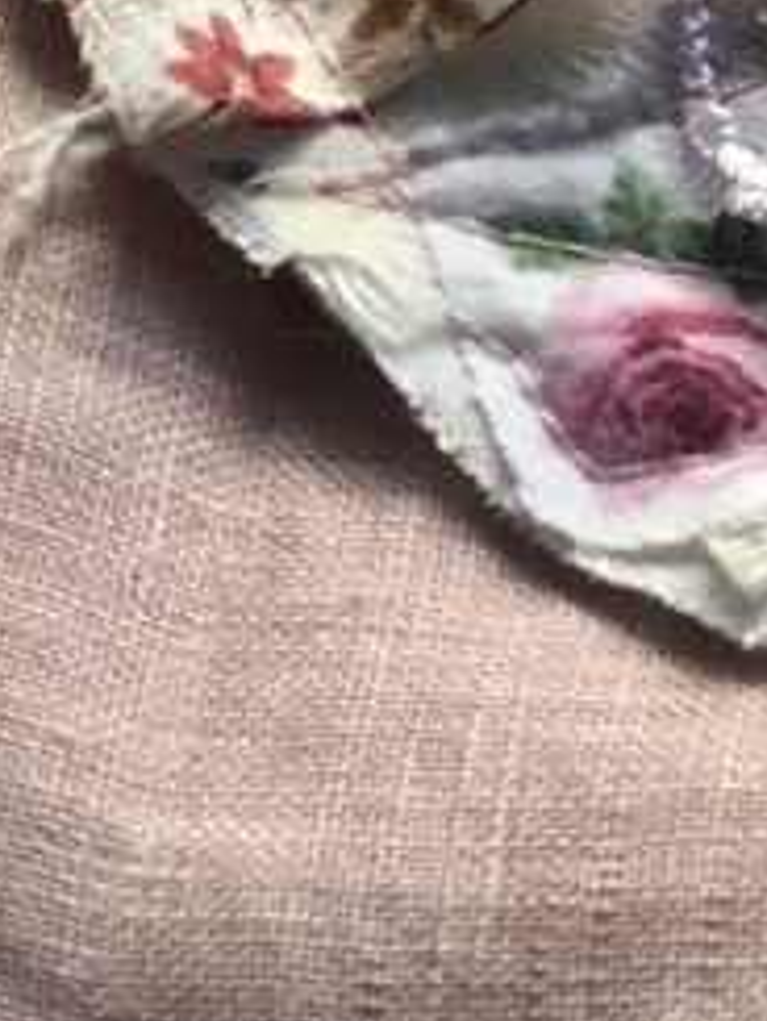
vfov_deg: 5.3
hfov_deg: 4.2
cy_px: -1784
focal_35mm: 357
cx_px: 709
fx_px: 10538
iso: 20
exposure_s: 1/30
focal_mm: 6.6
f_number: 2.8
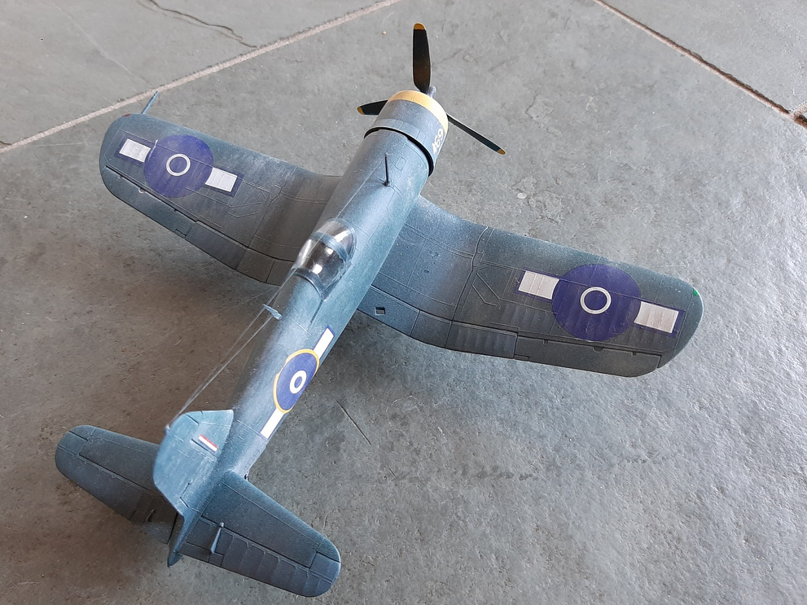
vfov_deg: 49.7
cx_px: 376
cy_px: 323
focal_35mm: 28
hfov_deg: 63.4
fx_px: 653
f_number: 1.7
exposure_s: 1/40
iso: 200
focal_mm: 3.93
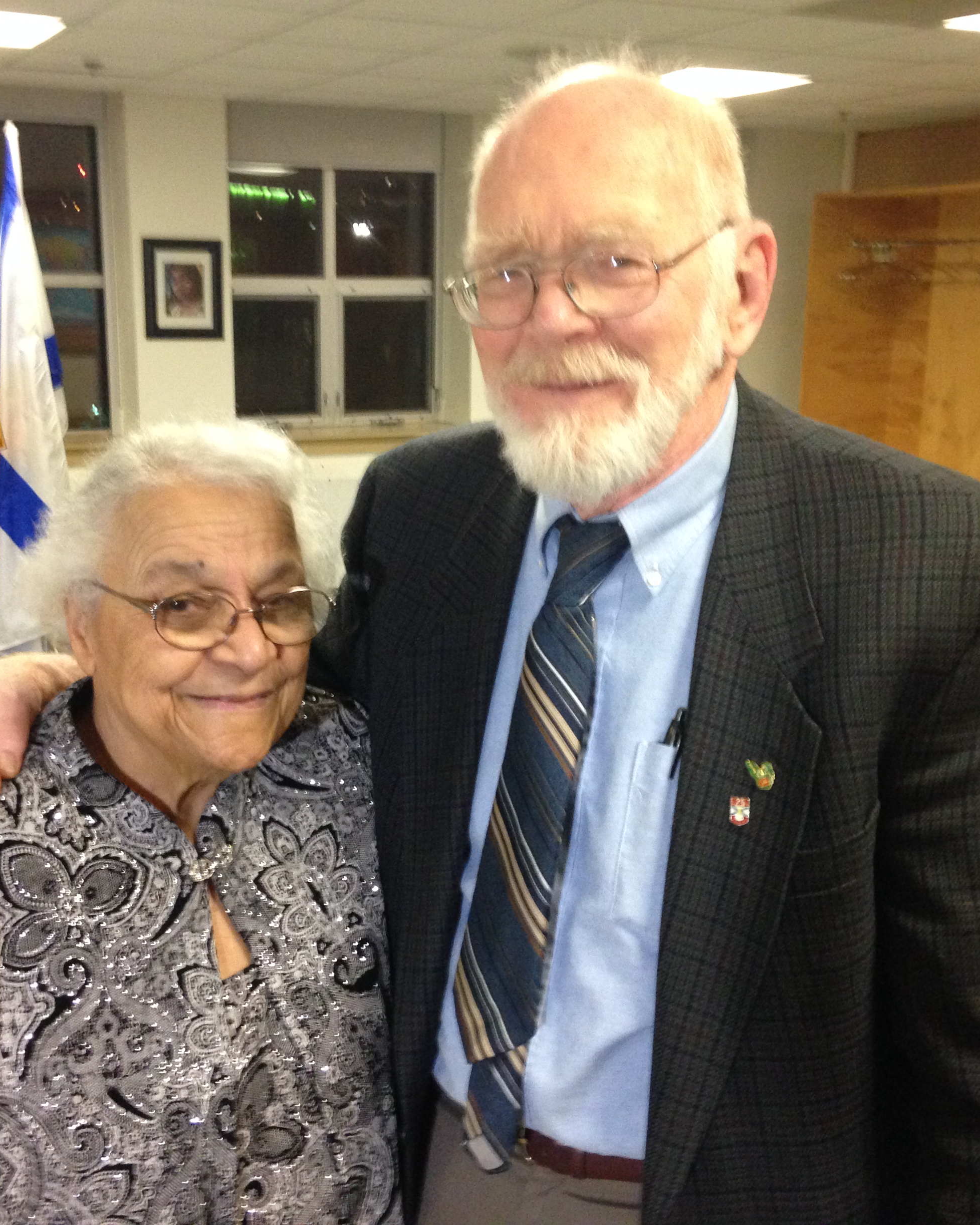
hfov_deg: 34.8
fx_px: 1559
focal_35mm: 43
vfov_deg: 42.9
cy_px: 613
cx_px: 405
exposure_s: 1/20
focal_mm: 4.12
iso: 320
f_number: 2.4
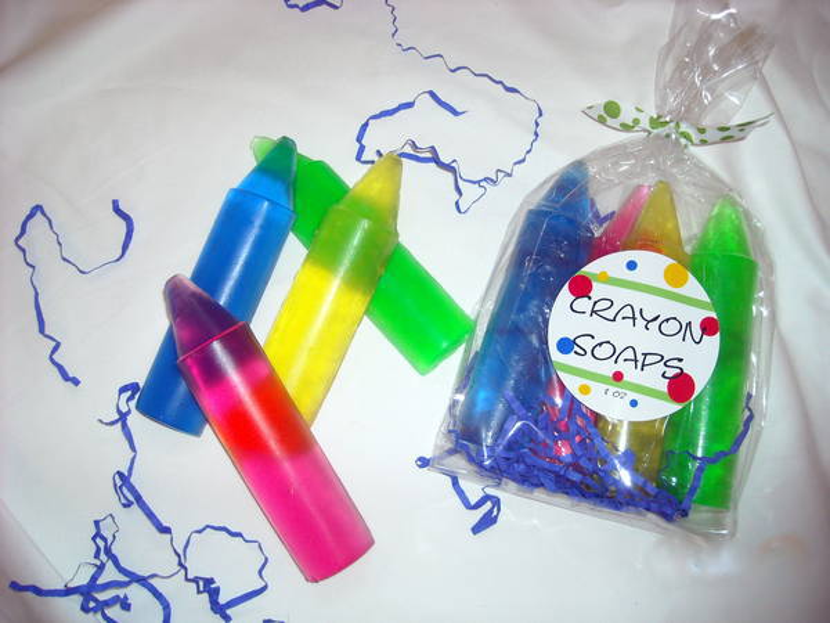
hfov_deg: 52.6
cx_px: 415
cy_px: 312
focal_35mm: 35
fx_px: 839
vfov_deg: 40.7
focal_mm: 5.7
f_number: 2.8
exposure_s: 1/60
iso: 200
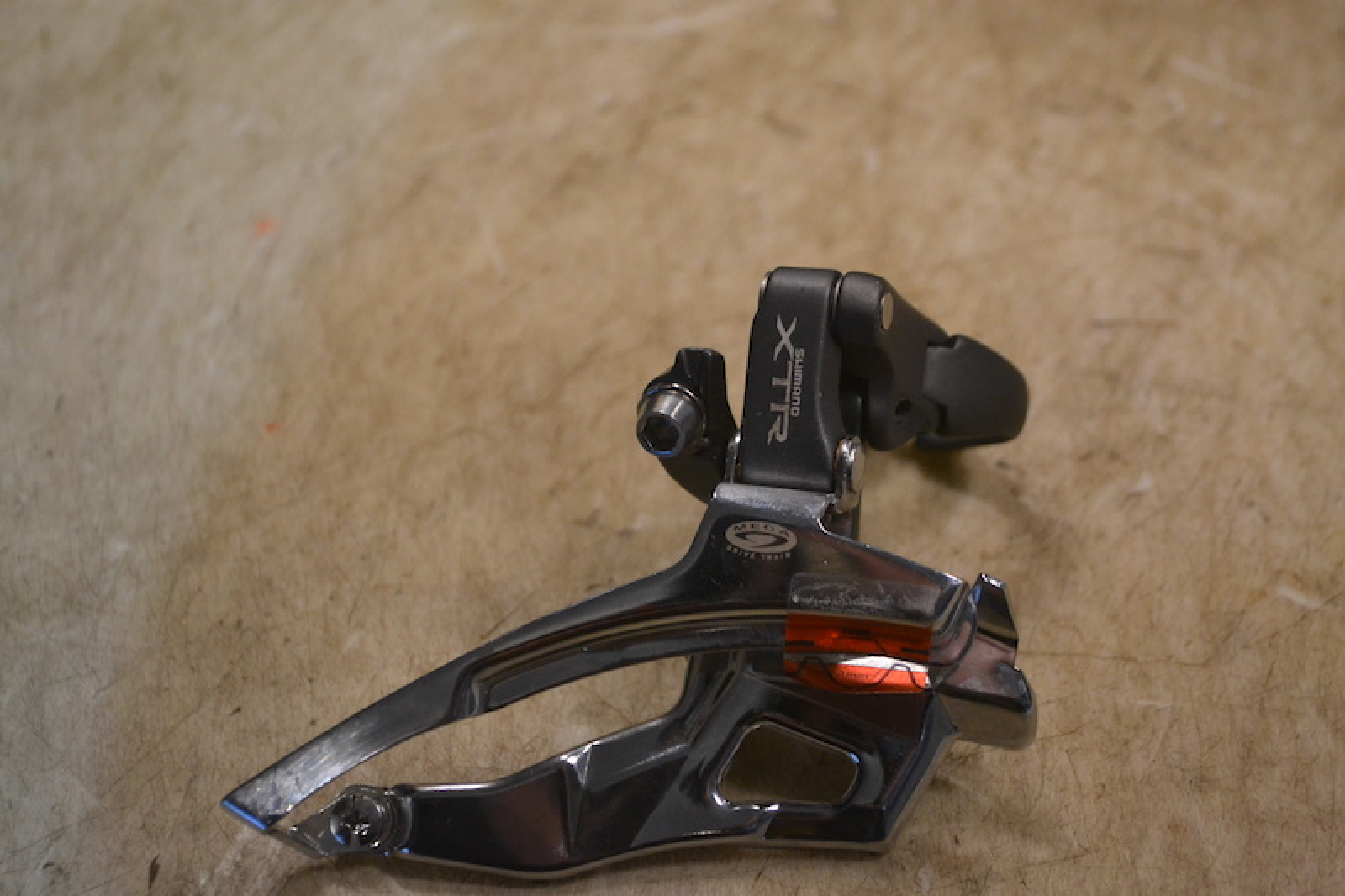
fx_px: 2241
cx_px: 672
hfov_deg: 33.4
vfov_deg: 22.6
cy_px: 448
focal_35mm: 60
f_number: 5.3
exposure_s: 1/60
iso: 1800
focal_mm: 40
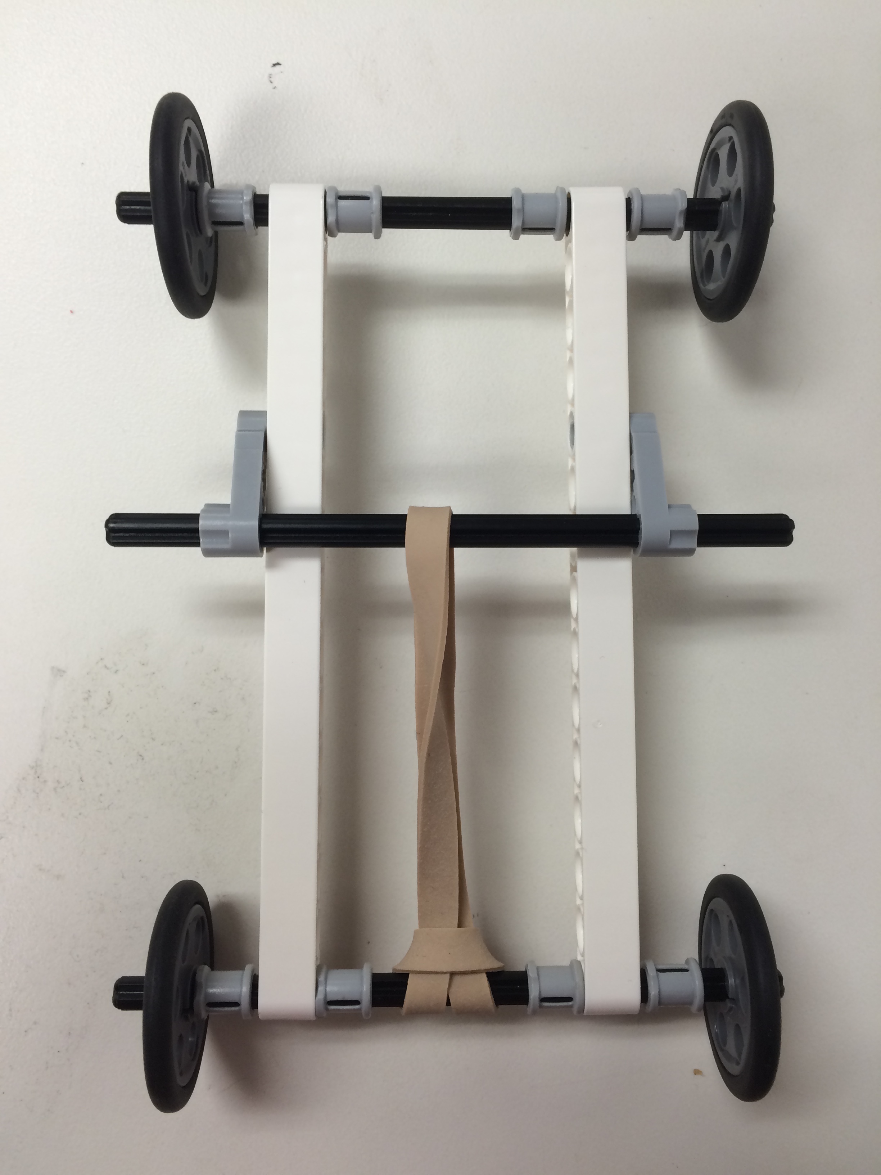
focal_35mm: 29
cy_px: 588
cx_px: 440
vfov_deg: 61.7
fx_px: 984
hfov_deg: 48.2
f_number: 2.2
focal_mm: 4.15
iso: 40
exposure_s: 1/30
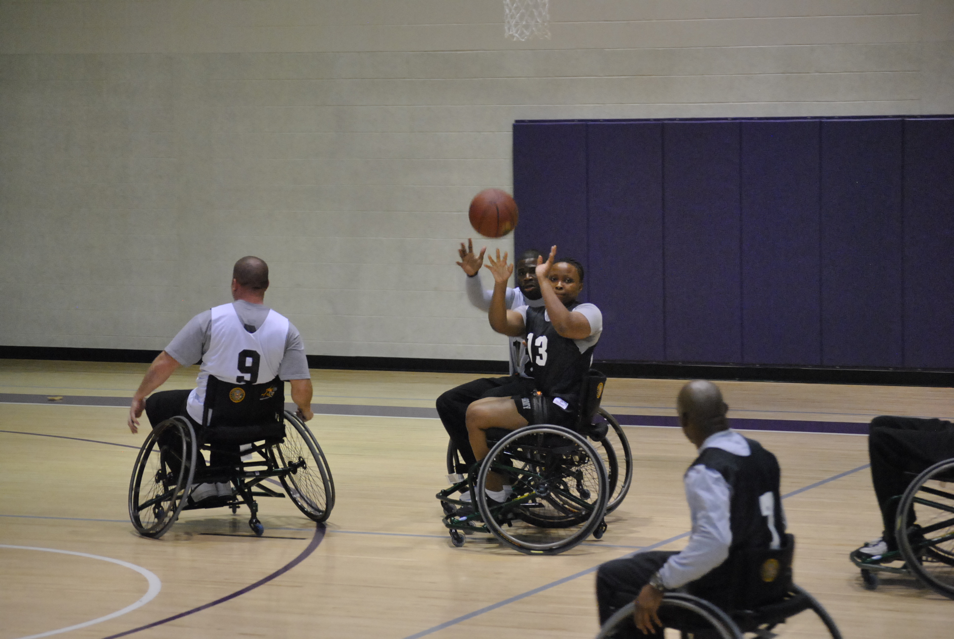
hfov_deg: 17.0
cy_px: 320
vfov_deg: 11.5
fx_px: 3184
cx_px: 477
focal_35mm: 120
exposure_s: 1/125
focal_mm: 80
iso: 1400
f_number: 4.2
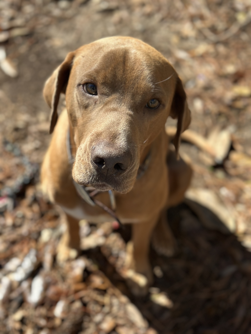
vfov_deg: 39.7
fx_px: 464
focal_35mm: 48
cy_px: 167
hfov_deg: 30.3
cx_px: 126
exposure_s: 1/1721
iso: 100
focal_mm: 6.86
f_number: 1.78
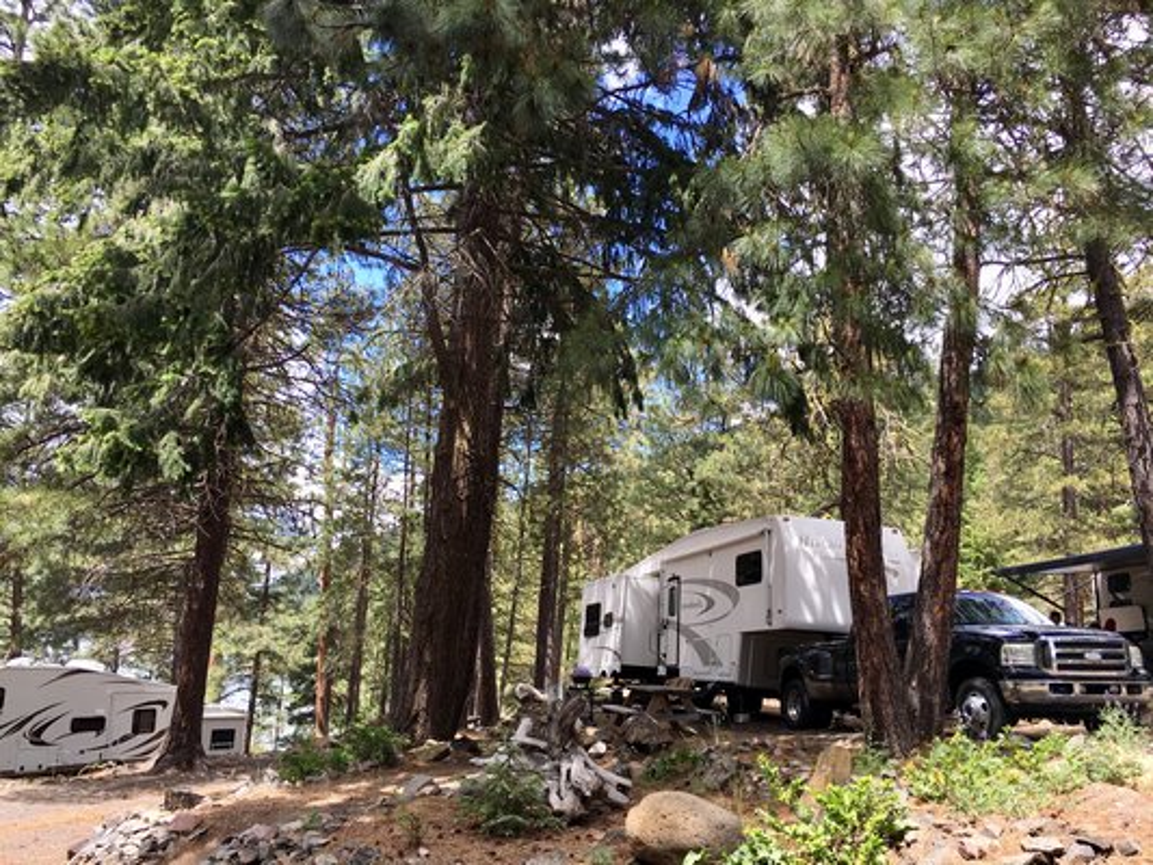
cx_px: 576
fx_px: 966
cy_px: 432
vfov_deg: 48.2
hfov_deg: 61.6
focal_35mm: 29
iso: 25
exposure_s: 1/420
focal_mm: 4.15
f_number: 2.2
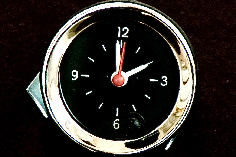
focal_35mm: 180
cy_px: 78
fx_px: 1179
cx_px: 118
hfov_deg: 11.4
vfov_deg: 7.6
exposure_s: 1/10
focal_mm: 120
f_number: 5.6
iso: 400
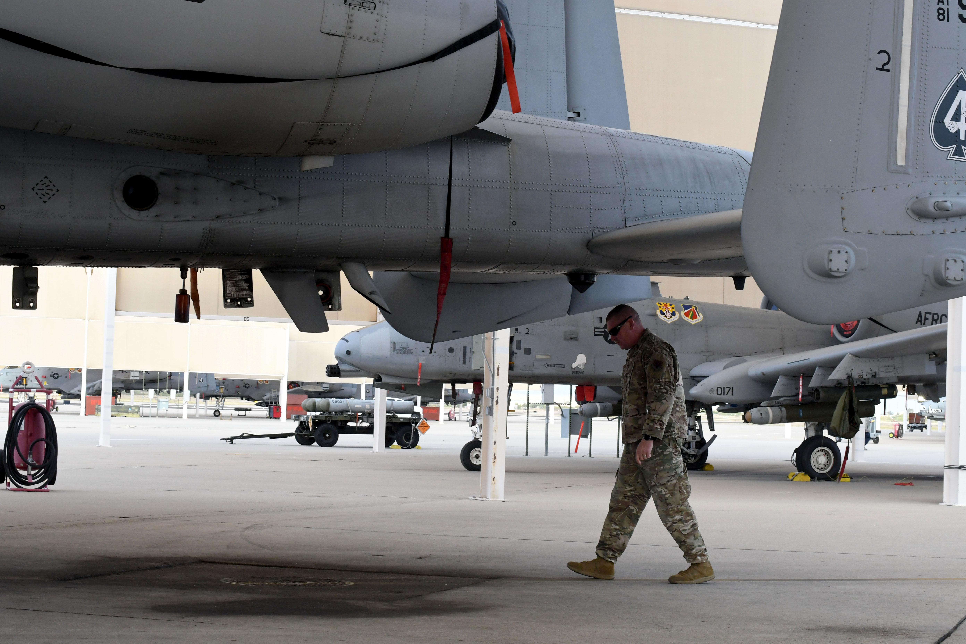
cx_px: 483
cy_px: 322
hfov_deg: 27.0
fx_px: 2012
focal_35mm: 75
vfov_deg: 18.2
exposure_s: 1/250
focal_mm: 50
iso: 1250
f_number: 11
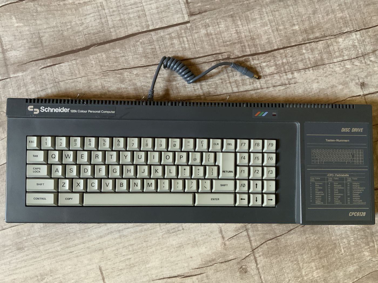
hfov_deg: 61.7
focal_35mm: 29
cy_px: 142
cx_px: 189
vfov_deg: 48.2
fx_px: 317
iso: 200
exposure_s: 1/40
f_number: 1.8
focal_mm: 3
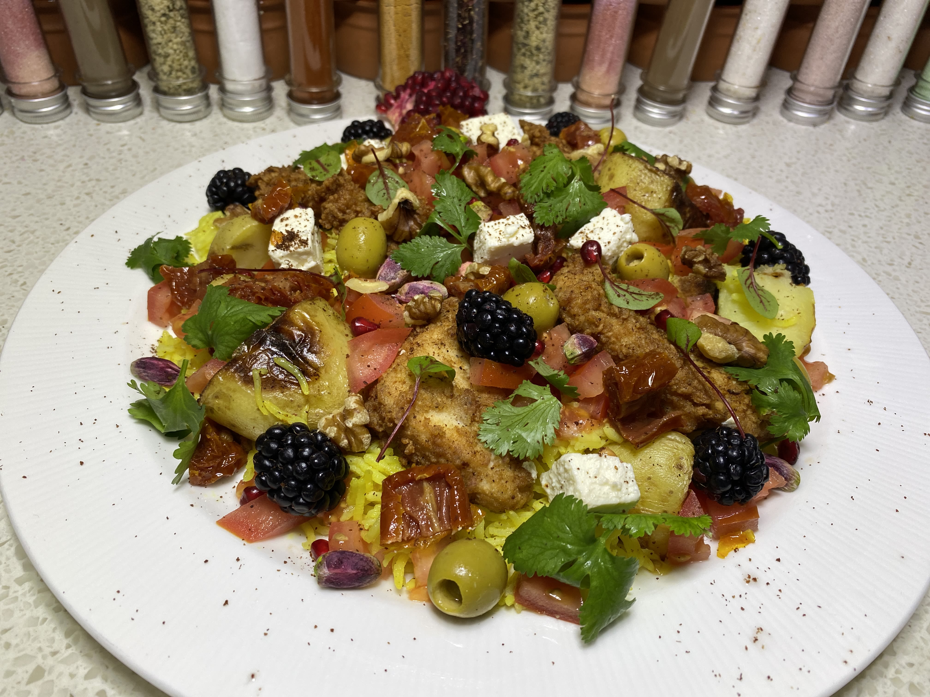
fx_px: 699
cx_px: 465
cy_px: 348
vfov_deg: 53.1
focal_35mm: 26
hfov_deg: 67.3
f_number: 1.8
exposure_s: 1/100
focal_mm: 4.2
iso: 64
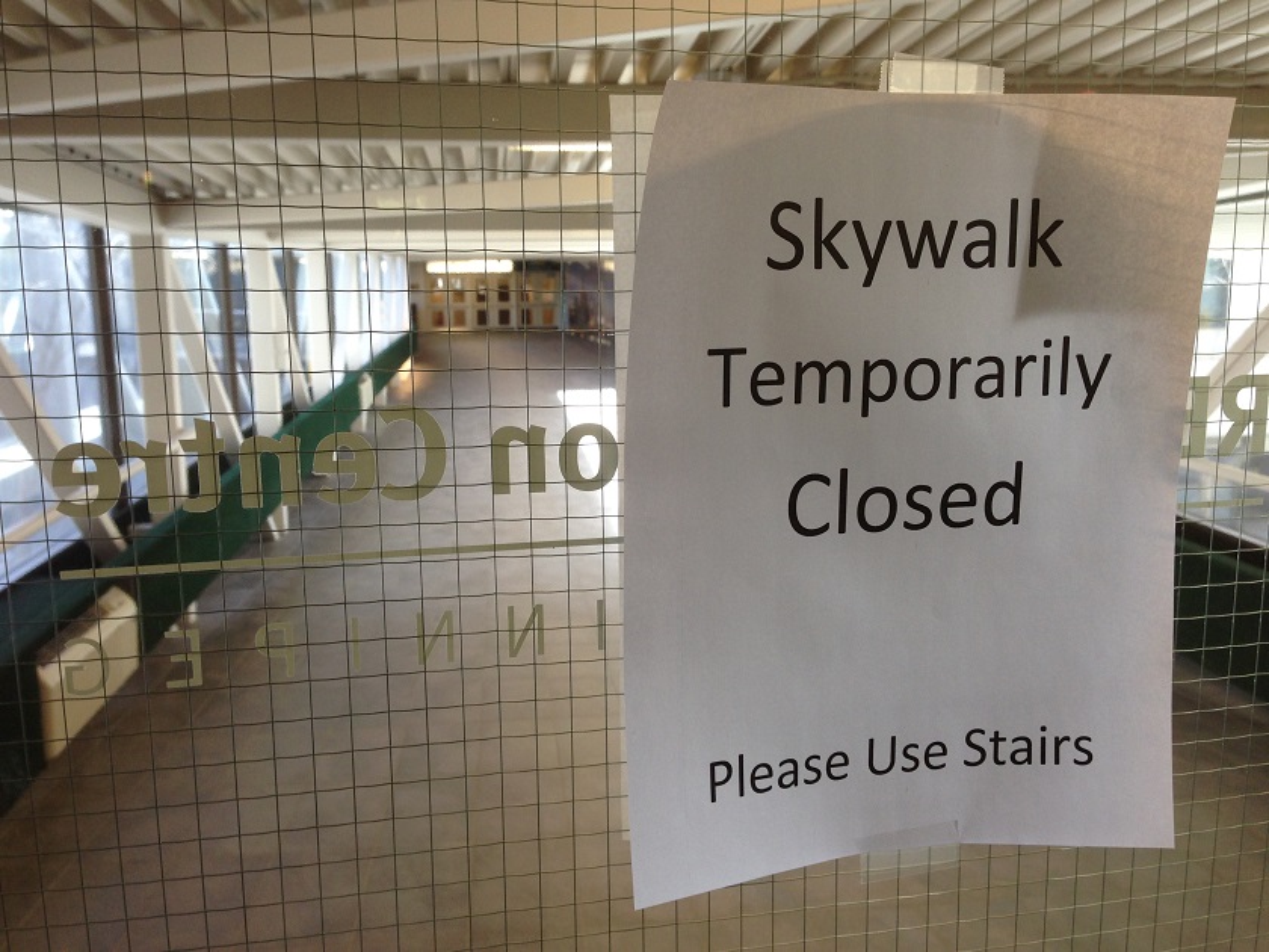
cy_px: 476
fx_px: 1210
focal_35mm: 33
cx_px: 634
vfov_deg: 42.9
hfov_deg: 55.4
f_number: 2.4
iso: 50
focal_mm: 4.12
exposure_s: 1/30
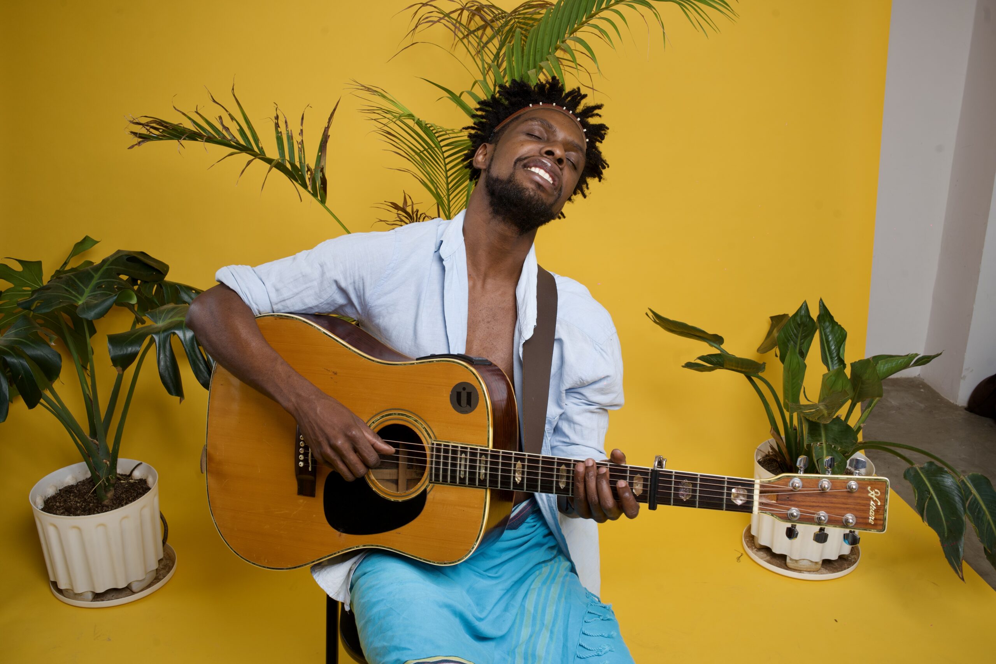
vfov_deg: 37.9
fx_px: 968
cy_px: 332
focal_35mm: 35
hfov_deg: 54.4
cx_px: 498
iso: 200
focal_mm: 35
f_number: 10
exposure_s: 1/100
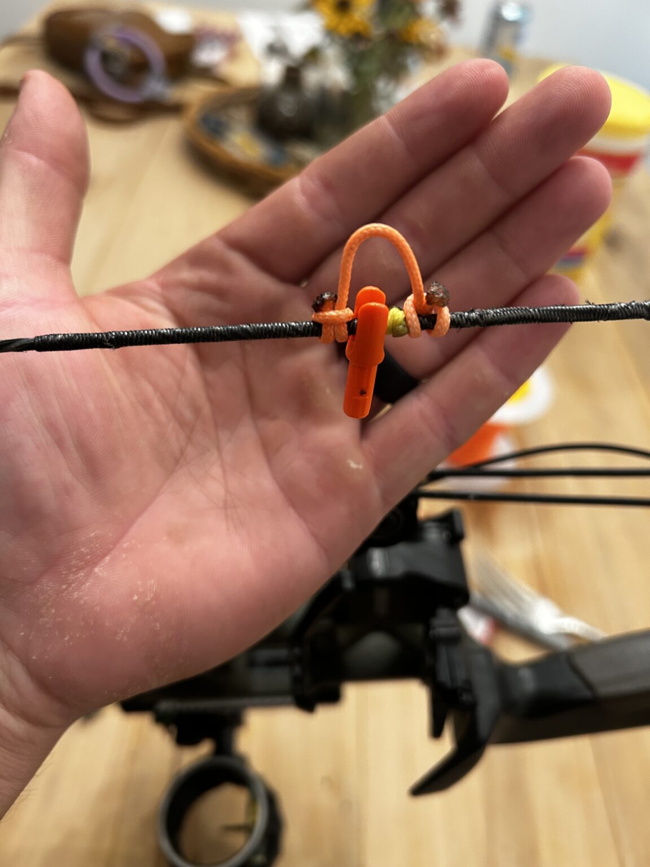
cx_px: 325
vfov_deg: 67.3
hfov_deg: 53.1
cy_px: 434
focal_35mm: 26
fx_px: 651
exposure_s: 1/60
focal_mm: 5.7
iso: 320
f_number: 1.5
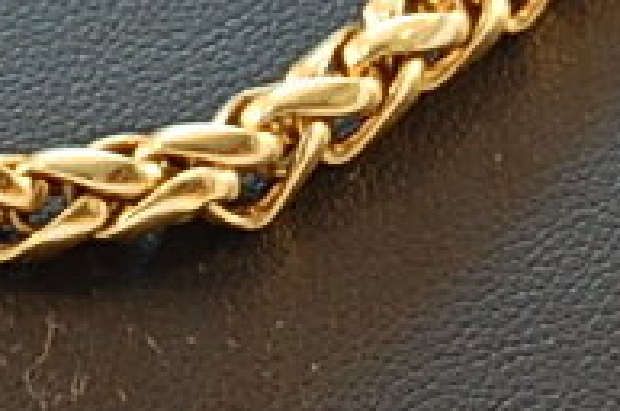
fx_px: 9059
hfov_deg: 3.9
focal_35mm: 527
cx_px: -32
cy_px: 161
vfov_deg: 2.6
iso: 500
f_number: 5.3
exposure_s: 1/30
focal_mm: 45
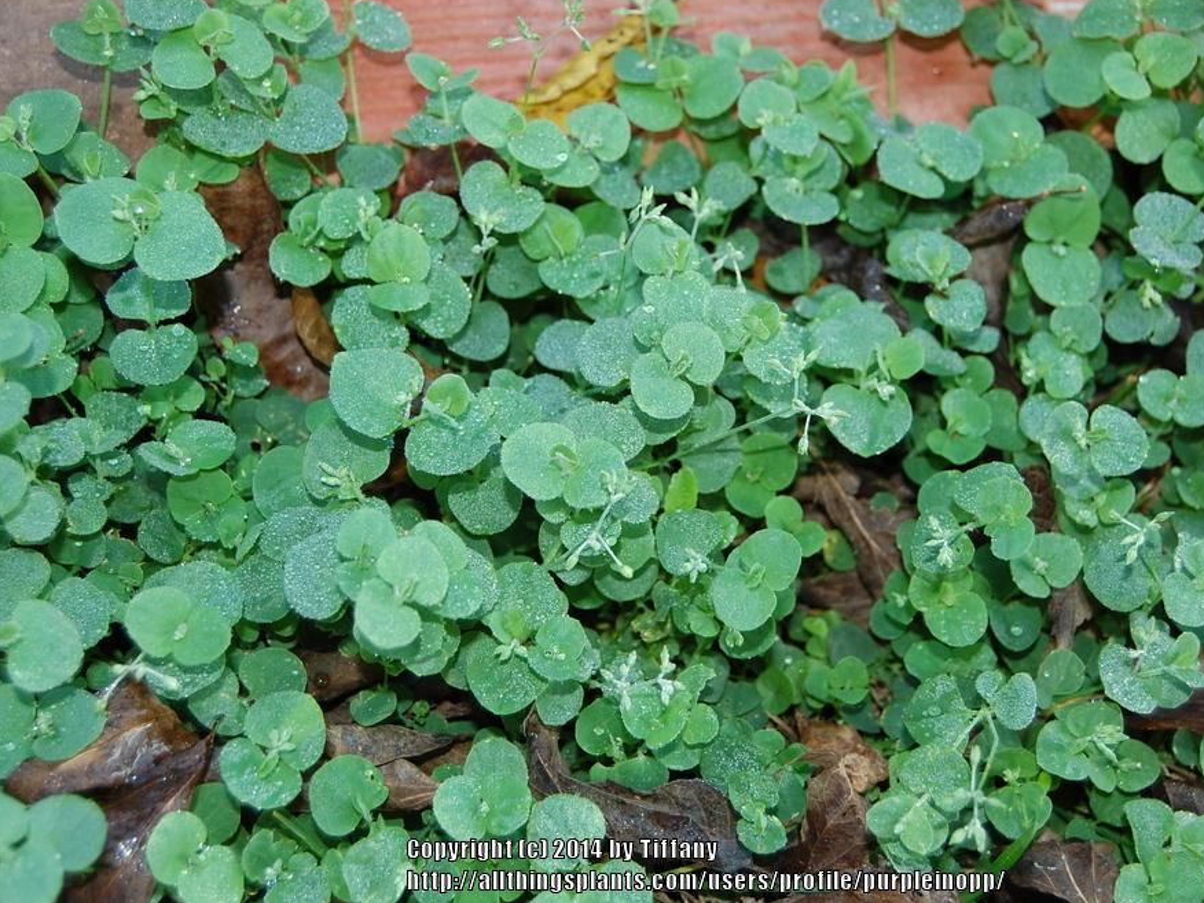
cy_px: 450
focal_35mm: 58
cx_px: 598
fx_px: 2002
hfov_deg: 33.5
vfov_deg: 25.4
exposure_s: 1/60
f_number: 4.8
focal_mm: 35
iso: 400
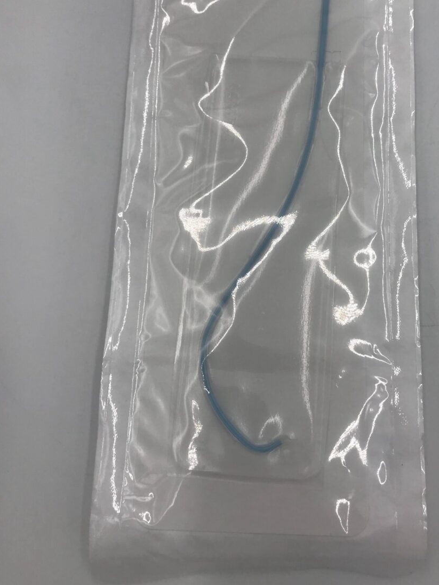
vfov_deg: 53.7
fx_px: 575
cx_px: 265
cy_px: 242
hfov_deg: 41.6
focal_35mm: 34
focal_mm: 3.99
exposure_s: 1/327
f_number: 1.8
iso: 20
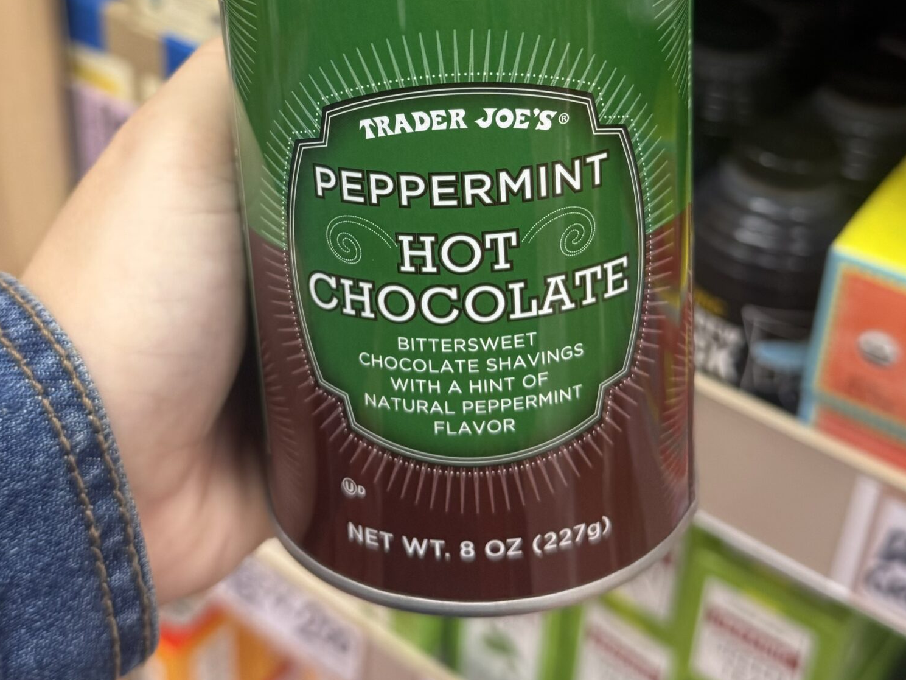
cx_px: 445
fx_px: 864
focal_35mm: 33
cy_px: 240
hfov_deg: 55.3
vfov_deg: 42.5
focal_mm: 6.76
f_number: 1.78
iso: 200
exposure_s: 1/121
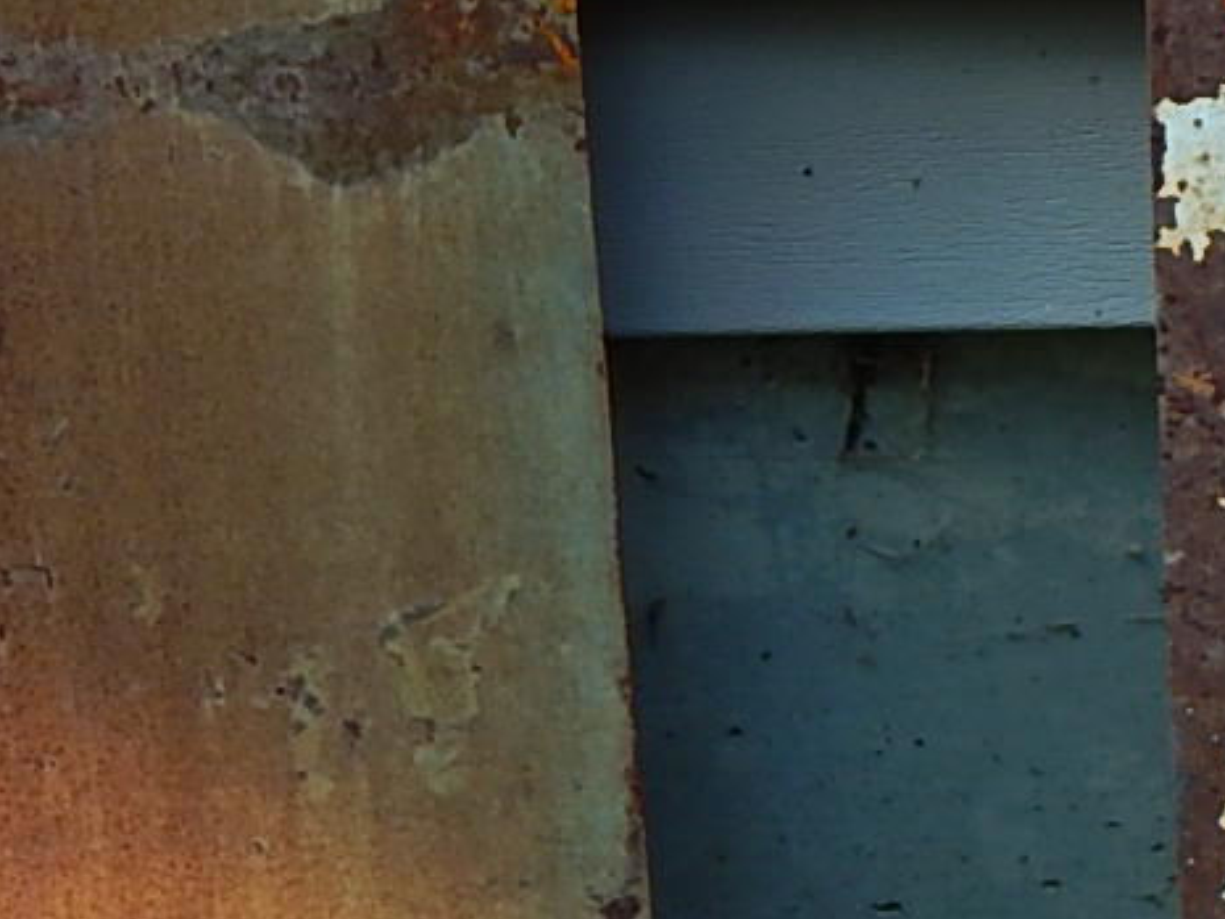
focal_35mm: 148
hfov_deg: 12.5
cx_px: 2015
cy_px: 645
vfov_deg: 10.0
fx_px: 5239
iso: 125
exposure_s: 1/160
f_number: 3.6
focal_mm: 7.7
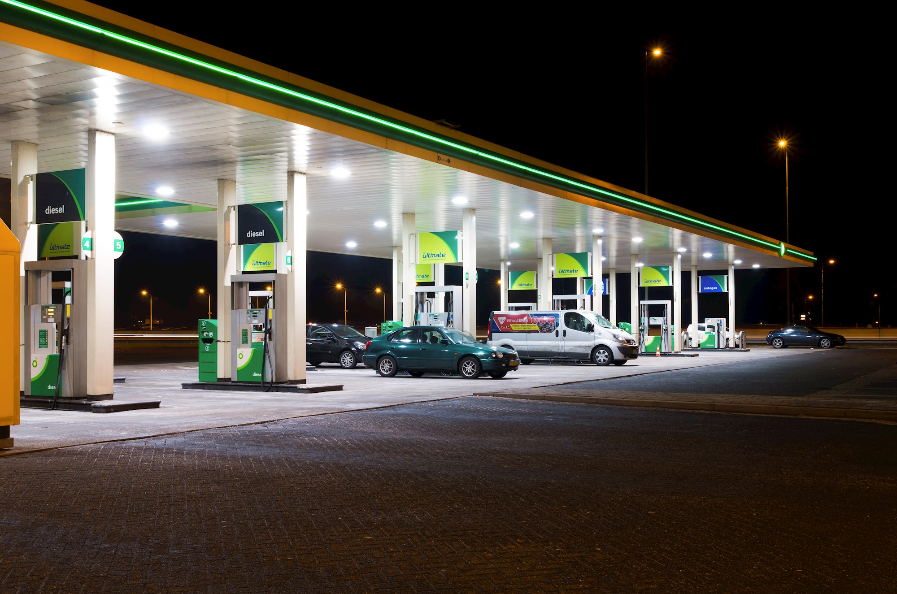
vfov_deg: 34.1
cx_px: 448
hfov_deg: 49.6
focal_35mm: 39
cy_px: 297
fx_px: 970
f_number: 8
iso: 80
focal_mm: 25.63
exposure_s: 4
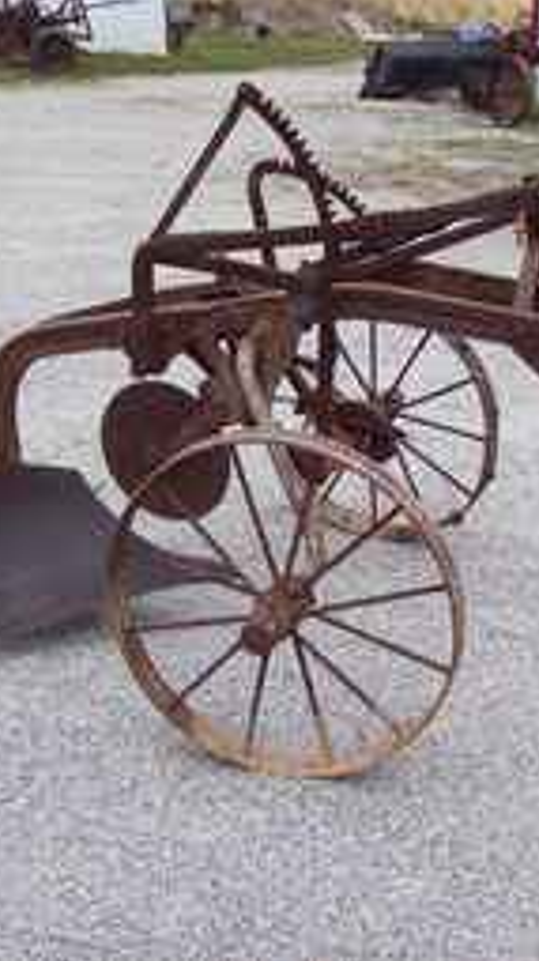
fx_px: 1350
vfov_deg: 39.2
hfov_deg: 22.3
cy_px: 479
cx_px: 437
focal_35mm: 53
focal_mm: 6
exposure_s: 1/171
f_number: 2.7
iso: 80
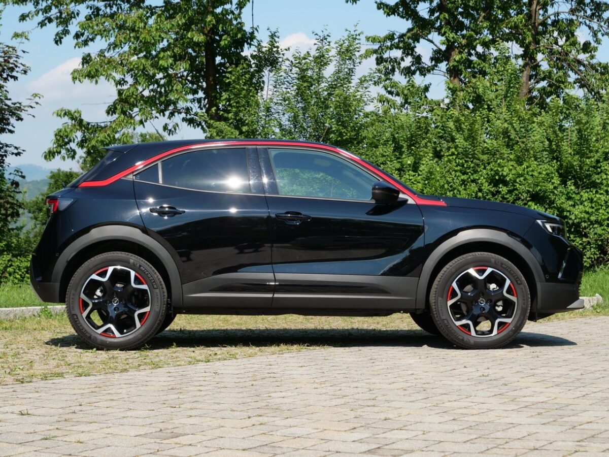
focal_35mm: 68
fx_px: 1196
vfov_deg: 21.6
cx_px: 304
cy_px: 228
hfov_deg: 28.6
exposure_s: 1/320
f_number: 5.6
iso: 200
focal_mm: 34
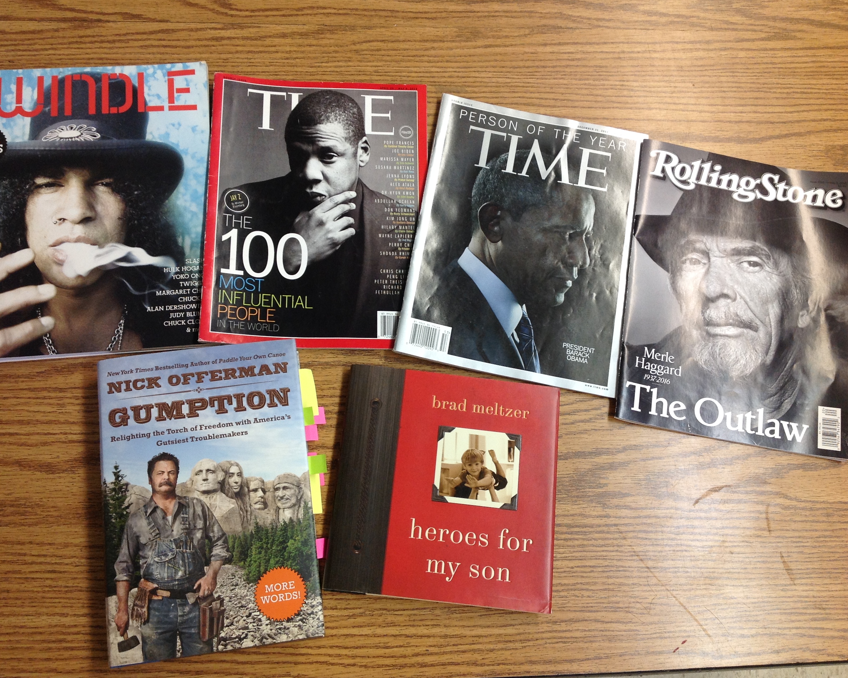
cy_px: 337
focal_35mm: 37
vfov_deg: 40.1
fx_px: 929
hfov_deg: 49.1
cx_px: 411
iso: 64
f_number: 2.4
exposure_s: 1/30
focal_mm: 4.28
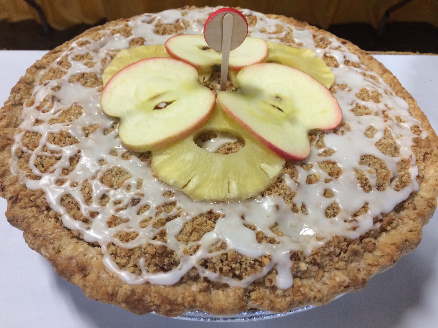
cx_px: 219
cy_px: 164
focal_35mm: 29
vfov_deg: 48.2
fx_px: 367
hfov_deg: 61.7
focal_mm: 4.15
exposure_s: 1/30
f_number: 2.2
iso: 160
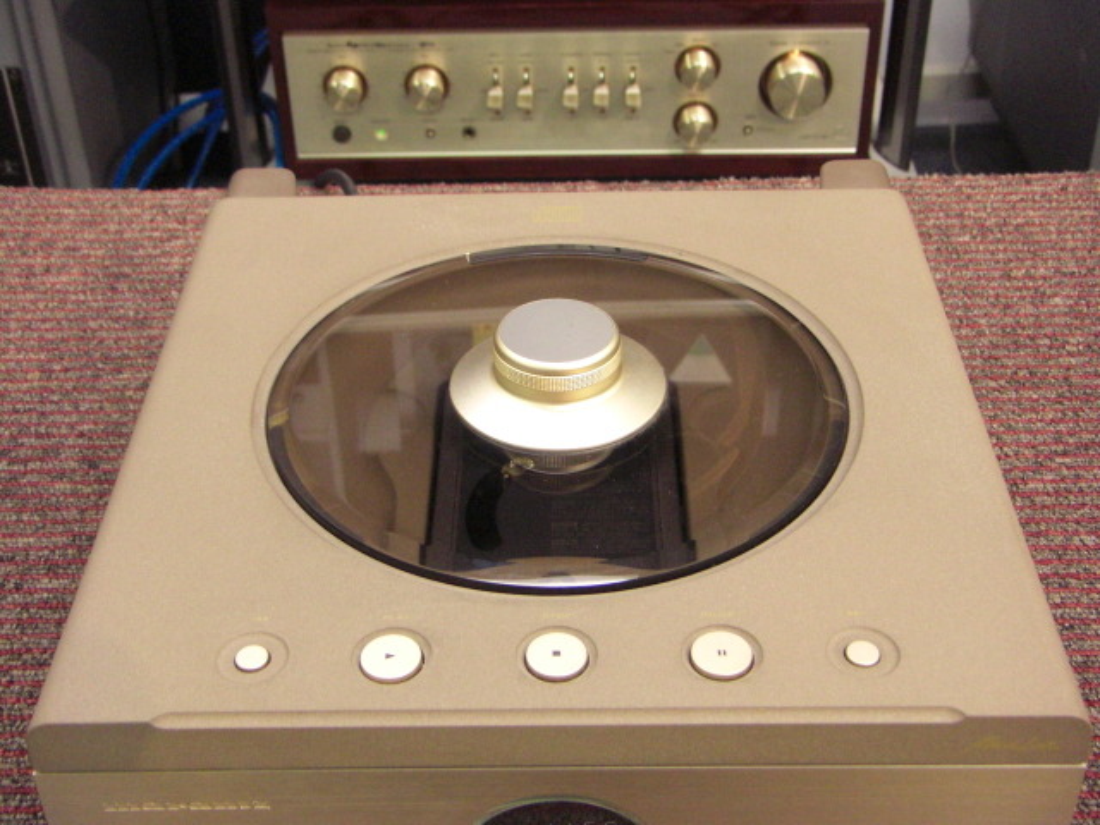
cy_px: 412
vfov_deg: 29.1
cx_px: 550
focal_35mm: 50
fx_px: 1589
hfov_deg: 38.2
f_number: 3.7
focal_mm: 8.4
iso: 400
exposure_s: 1/40
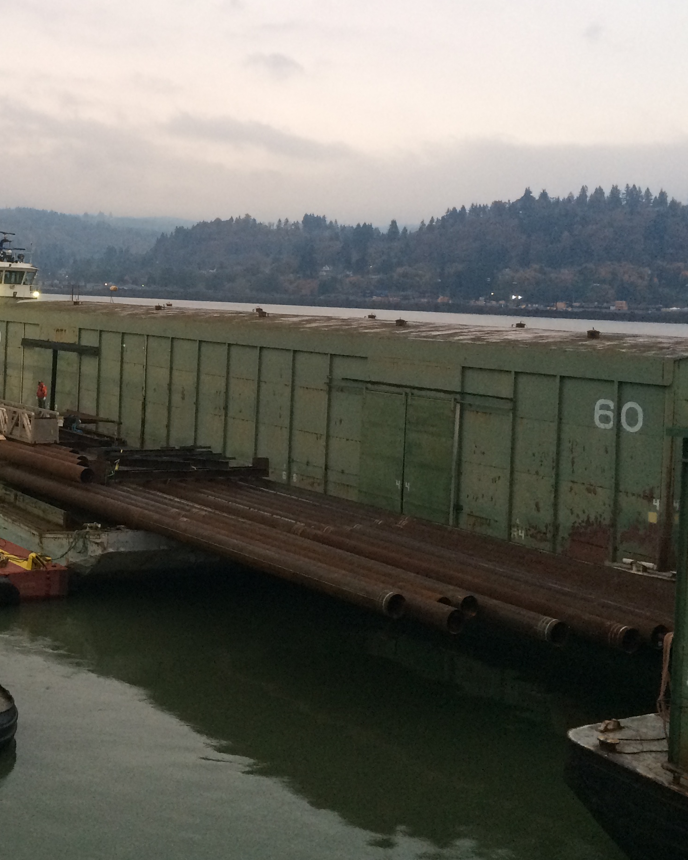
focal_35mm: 50
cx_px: 62
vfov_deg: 37.2
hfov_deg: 29.0
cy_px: 337
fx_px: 1273
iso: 125
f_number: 2.2
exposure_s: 1/30
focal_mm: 4.15
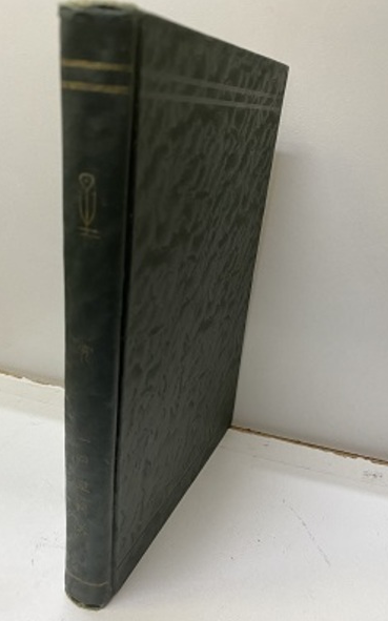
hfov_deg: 44.5
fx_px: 474
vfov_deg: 66.5
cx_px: 201
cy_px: 314
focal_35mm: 28
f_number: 1.8
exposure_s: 1/50
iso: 160
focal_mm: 4.25
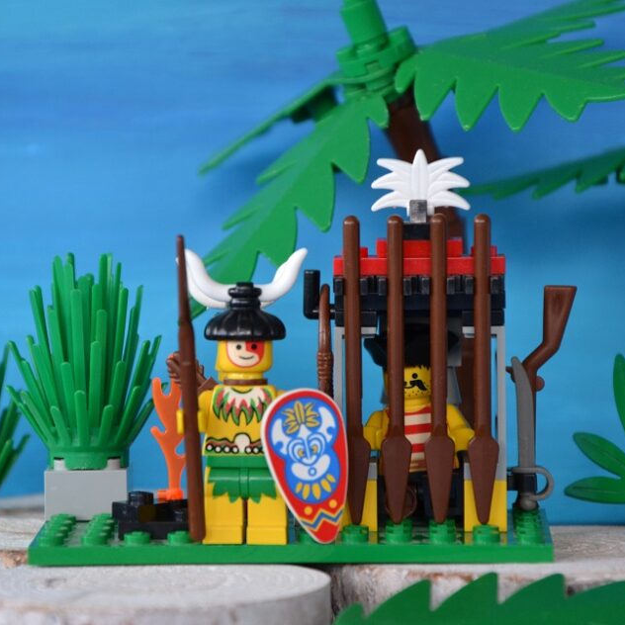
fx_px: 4324
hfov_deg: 8.3
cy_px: 298
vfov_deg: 8.3
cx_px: 248
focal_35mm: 212
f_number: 5.6
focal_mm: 105
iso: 800
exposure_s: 1/80
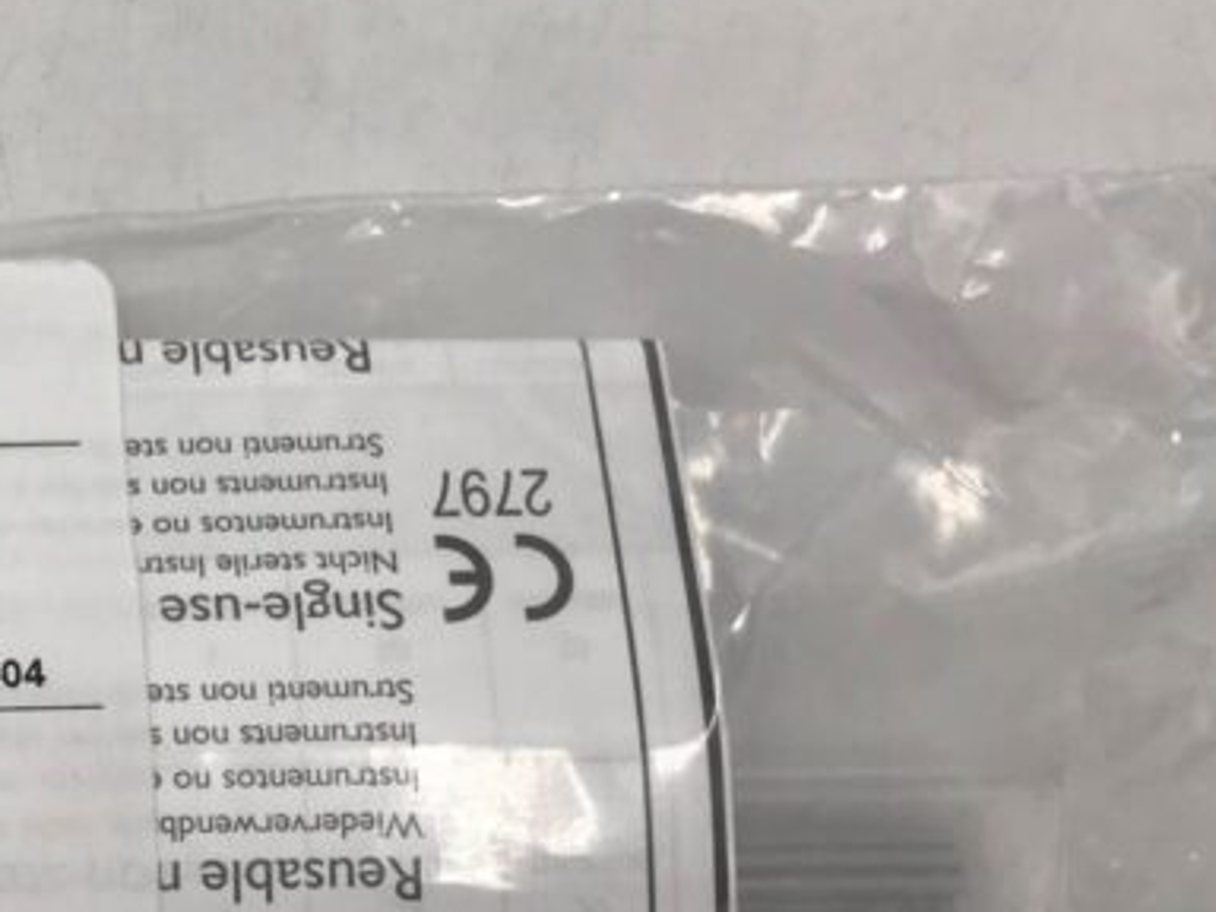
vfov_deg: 19.7
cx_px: -200
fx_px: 2564
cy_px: 839
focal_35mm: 73
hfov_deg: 24.4
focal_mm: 3.99
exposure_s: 1/120
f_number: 1.8
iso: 32
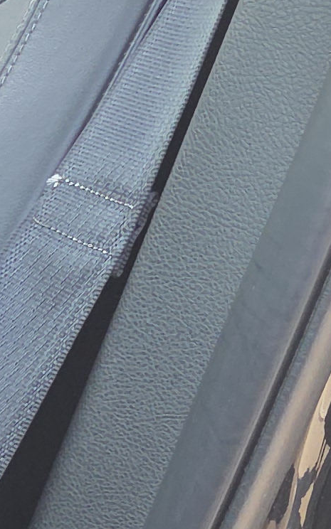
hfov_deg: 8.0
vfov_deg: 15.5
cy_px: 593
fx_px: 1891
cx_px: -776
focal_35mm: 131
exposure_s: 1/359
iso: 50
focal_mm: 6.3
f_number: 1.7
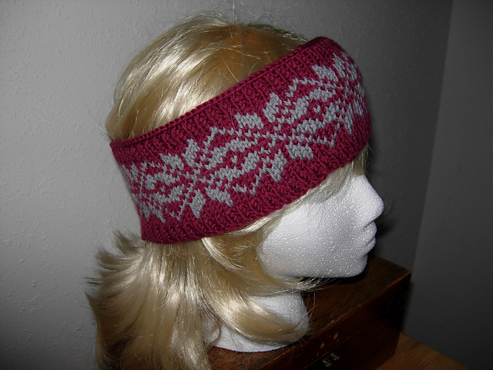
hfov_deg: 51.4
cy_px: 185
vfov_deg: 39.7
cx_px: 246
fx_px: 513
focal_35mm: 36
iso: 50
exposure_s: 1/45.2
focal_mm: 7.5
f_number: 2.7
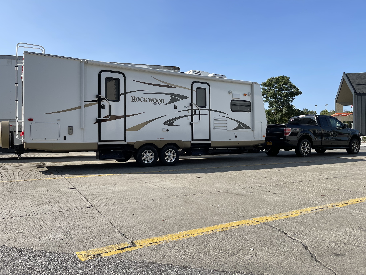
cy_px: 138
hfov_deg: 67.3
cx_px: 183
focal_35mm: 26
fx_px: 275
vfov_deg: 53.1
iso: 32
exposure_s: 1/3086
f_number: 1.6
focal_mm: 5.1
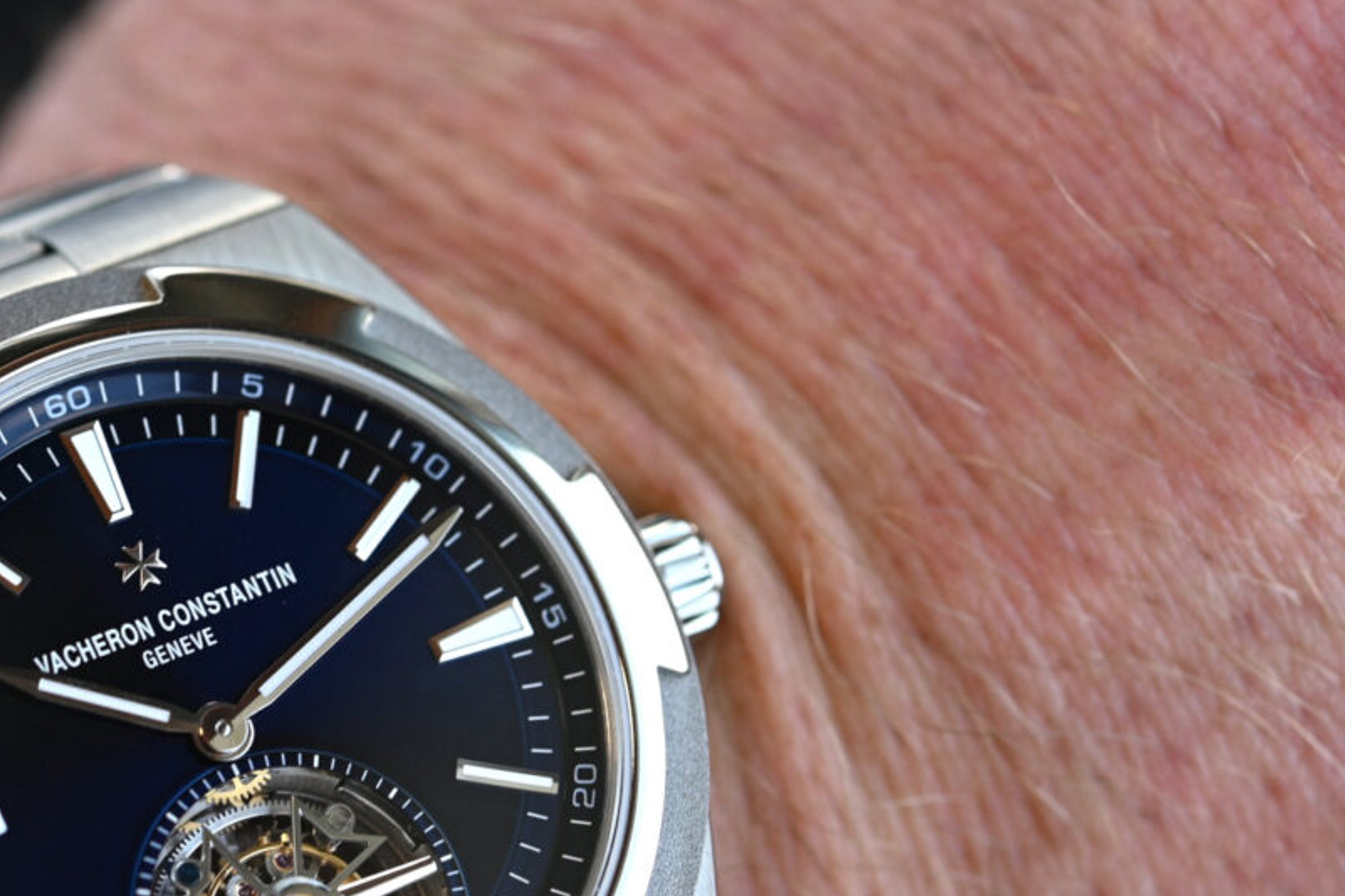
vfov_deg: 11.8
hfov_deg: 17.6
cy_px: 784
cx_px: 254
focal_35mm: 115
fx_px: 4296
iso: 400
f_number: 5.6
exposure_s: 1/160
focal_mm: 60
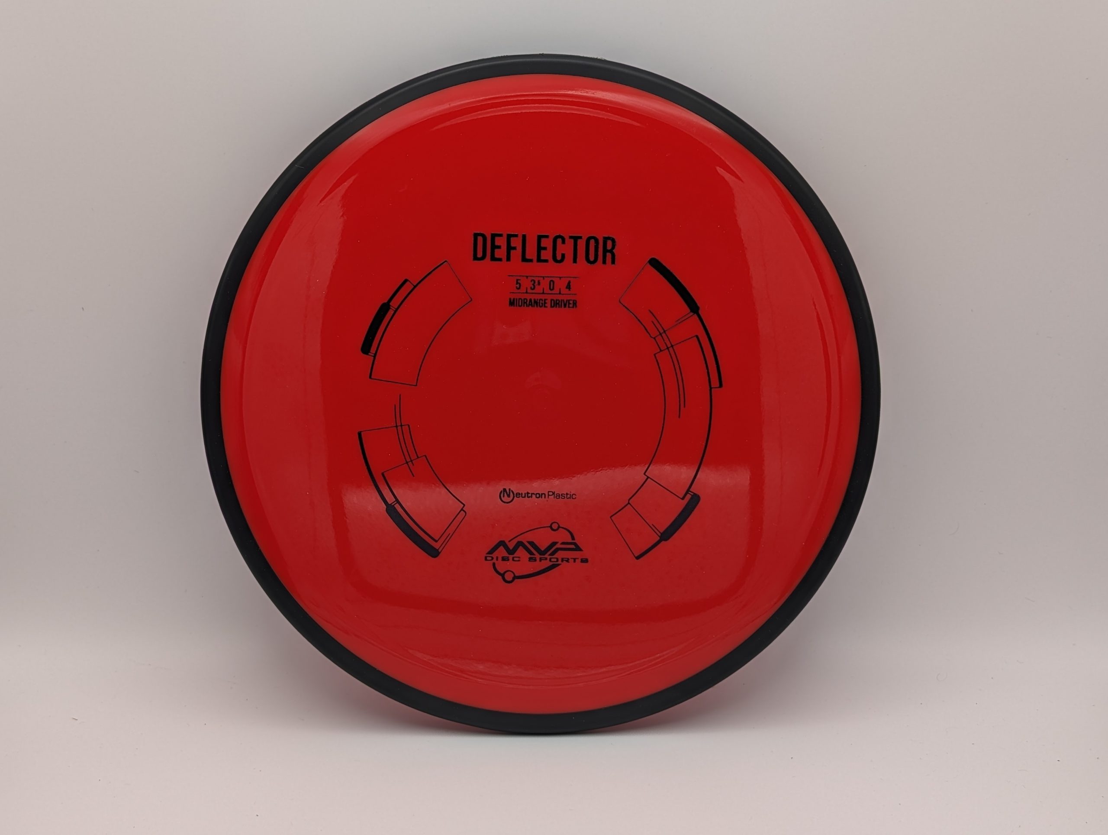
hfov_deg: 38.9
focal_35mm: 49
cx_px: 554
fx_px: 1571
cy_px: 418
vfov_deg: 29.8
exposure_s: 1/100
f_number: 1.68
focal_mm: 6.9
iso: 22
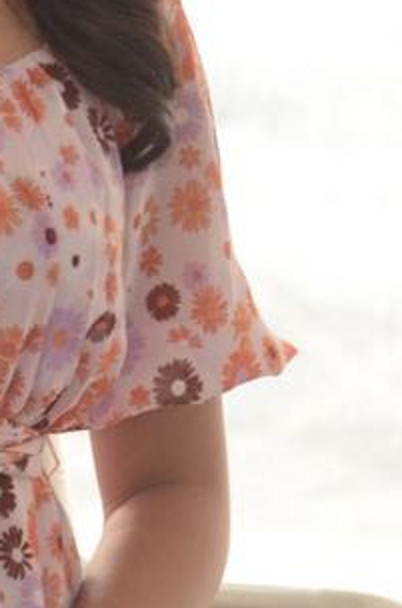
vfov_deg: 5.9
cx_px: -254
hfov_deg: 3.9
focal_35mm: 352
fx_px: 5929
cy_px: 236
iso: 1000
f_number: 5.6
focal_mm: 66
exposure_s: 1/125
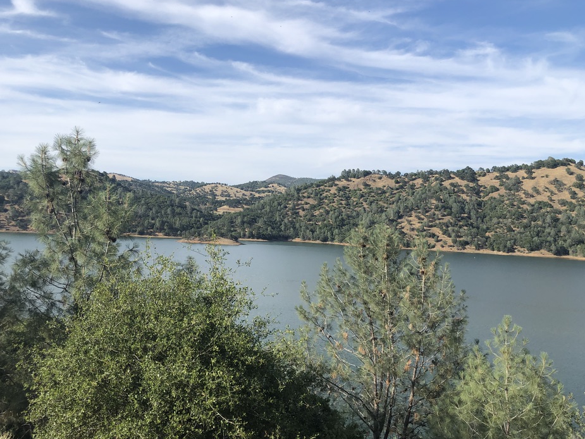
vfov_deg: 45.5
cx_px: 263
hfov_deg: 58.2
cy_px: 216
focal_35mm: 31
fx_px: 524
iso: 20
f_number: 1.8
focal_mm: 4
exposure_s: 1/1919
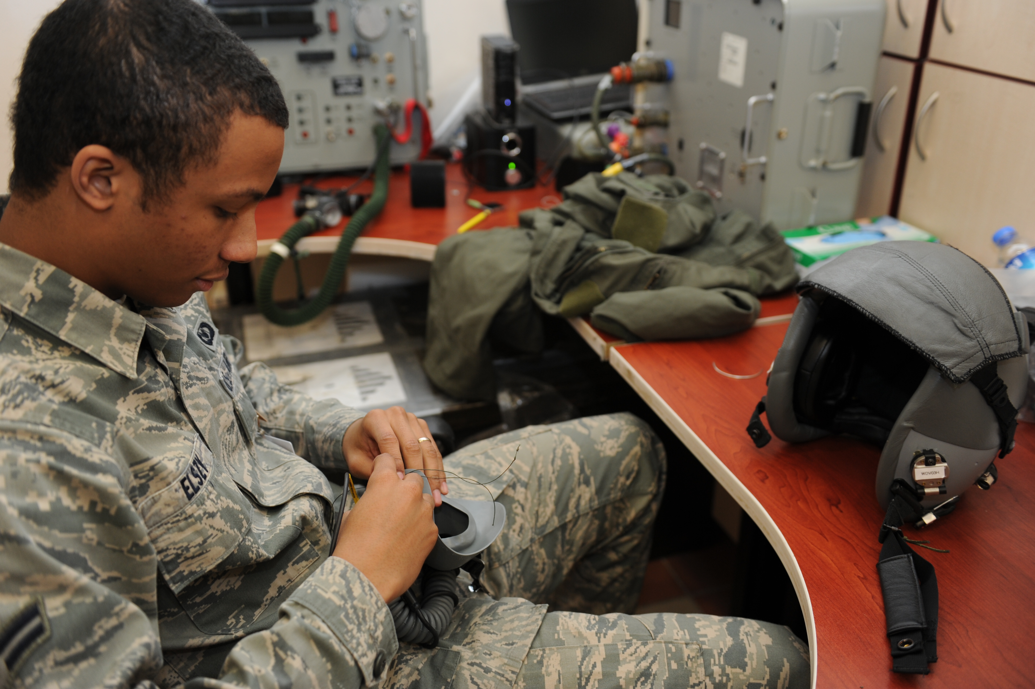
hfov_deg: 55.8
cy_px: 344
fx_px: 977
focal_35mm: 34
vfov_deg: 38.8
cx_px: 518
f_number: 3.2
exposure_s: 1/60
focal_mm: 34
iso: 500
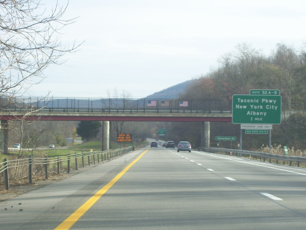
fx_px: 1142
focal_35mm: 129
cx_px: 177
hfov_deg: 15.3
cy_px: 137
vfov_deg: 11.5
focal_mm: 18
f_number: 4.6
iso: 80
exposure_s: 1/250
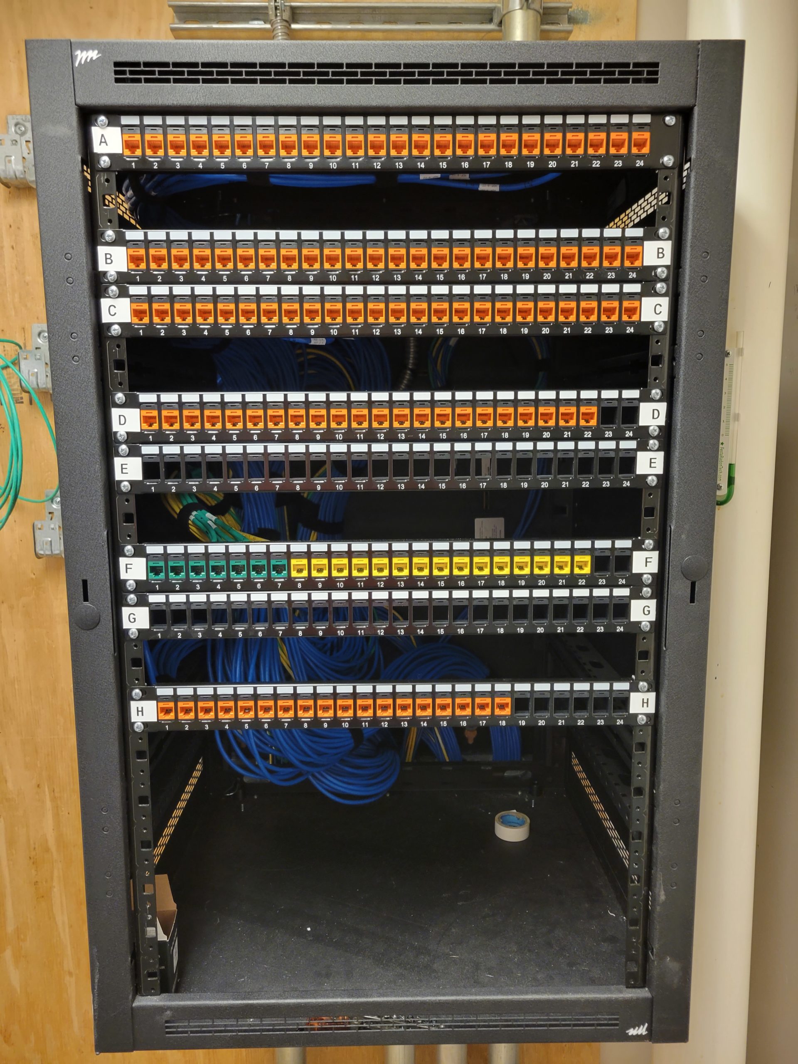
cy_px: 532
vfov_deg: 67.3
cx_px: 399
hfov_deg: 53.1
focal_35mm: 26
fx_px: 799
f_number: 1.8
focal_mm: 5.4
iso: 160
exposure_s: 1/40
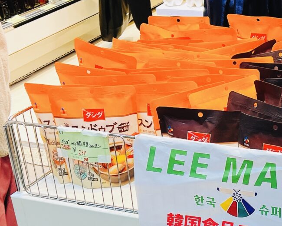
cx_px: 298
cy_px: 103
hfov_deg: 28.9
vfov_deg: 25.4
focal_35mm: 60
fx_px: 501
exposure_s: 1/120
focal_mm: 5.7
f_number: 1.5
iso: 100
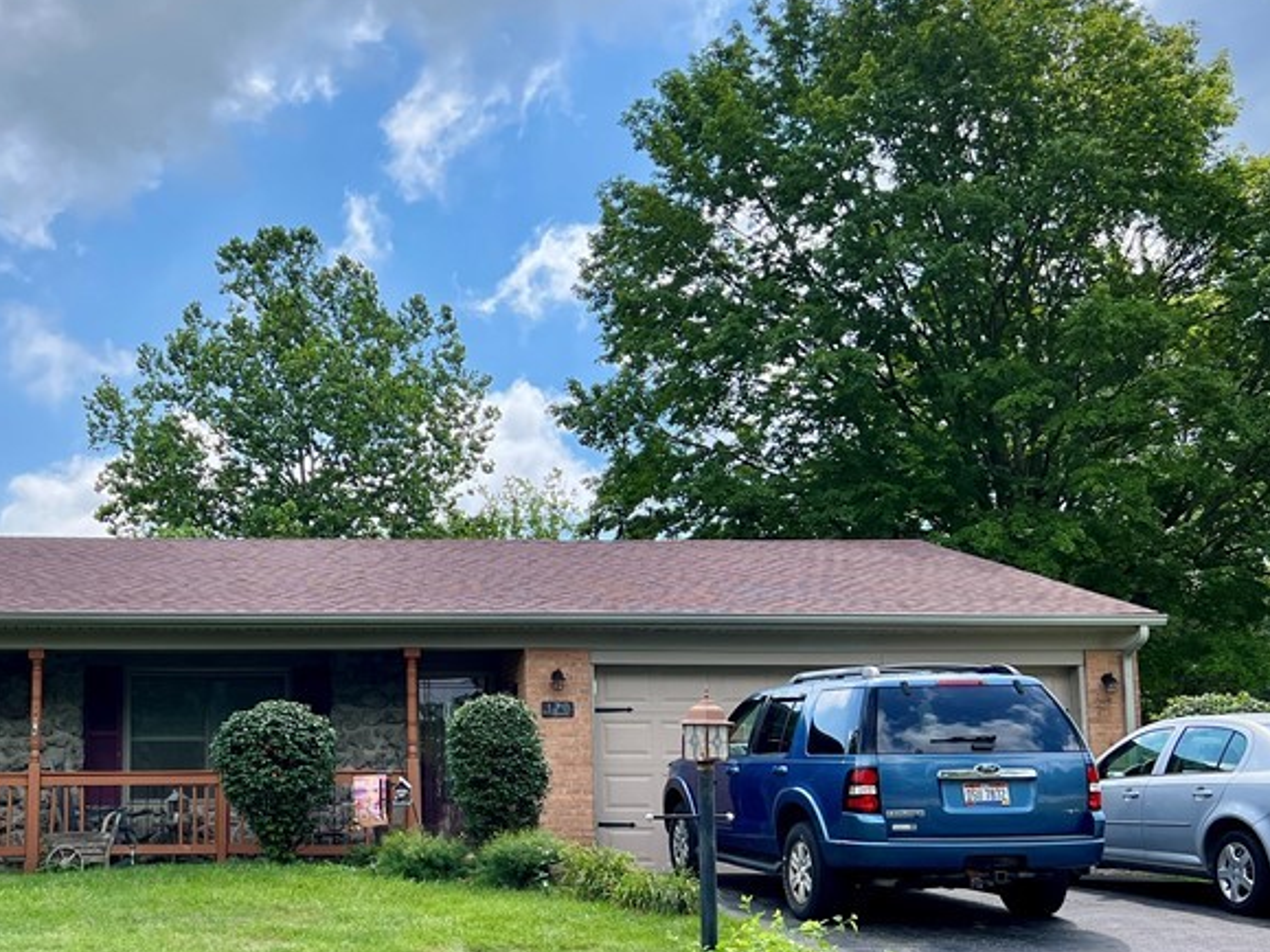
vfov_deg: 31.1
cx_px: 272
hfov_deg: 39.8
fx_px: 1687
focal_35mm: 46
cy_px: 671
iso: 50
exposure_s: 1/3077
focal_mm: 5.7
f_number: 1.5
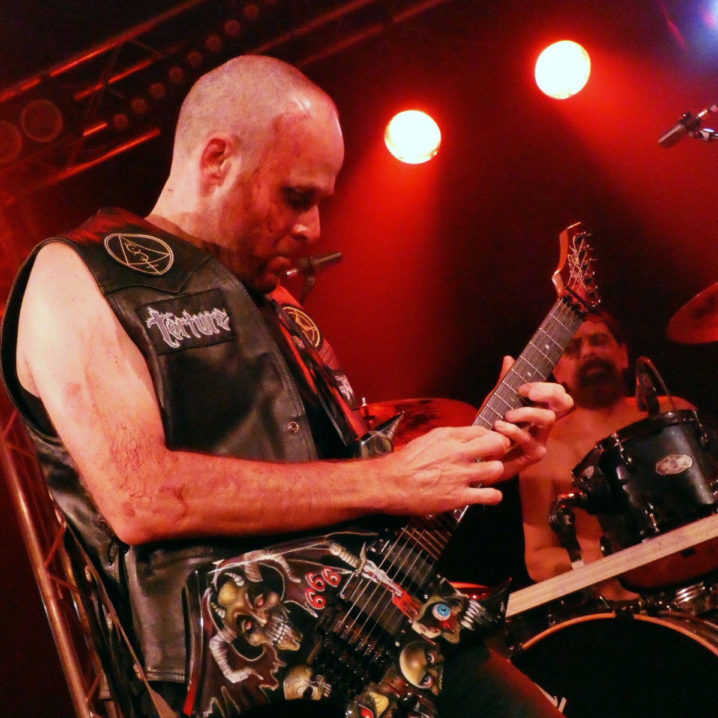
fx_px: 1830
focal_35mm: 78
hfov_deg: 22.2
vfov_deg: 22.1
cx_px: 359
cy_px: 448
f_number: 4.2
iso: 2500
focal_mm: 11.9
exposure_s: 1/125
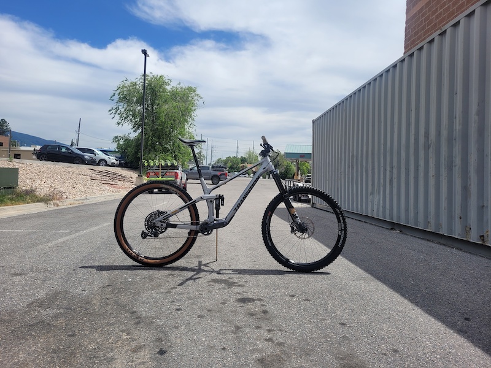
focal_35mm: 26
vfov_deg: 53.1
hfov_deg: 67.3
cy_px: 184
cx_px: 246
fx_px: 369
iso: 40
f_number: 1.8
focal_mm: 5.4
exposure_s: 1/3318
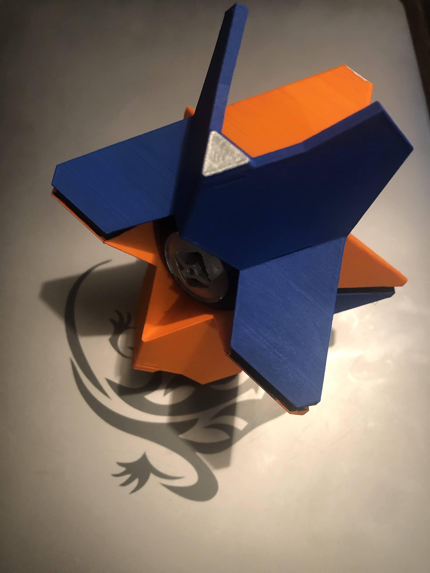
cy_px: 286
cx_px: 215
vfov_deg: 63.4
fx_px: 464
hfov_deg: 49.7
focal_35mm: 28
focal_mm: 3.99
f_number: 1.8
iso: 80
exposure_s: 1/15
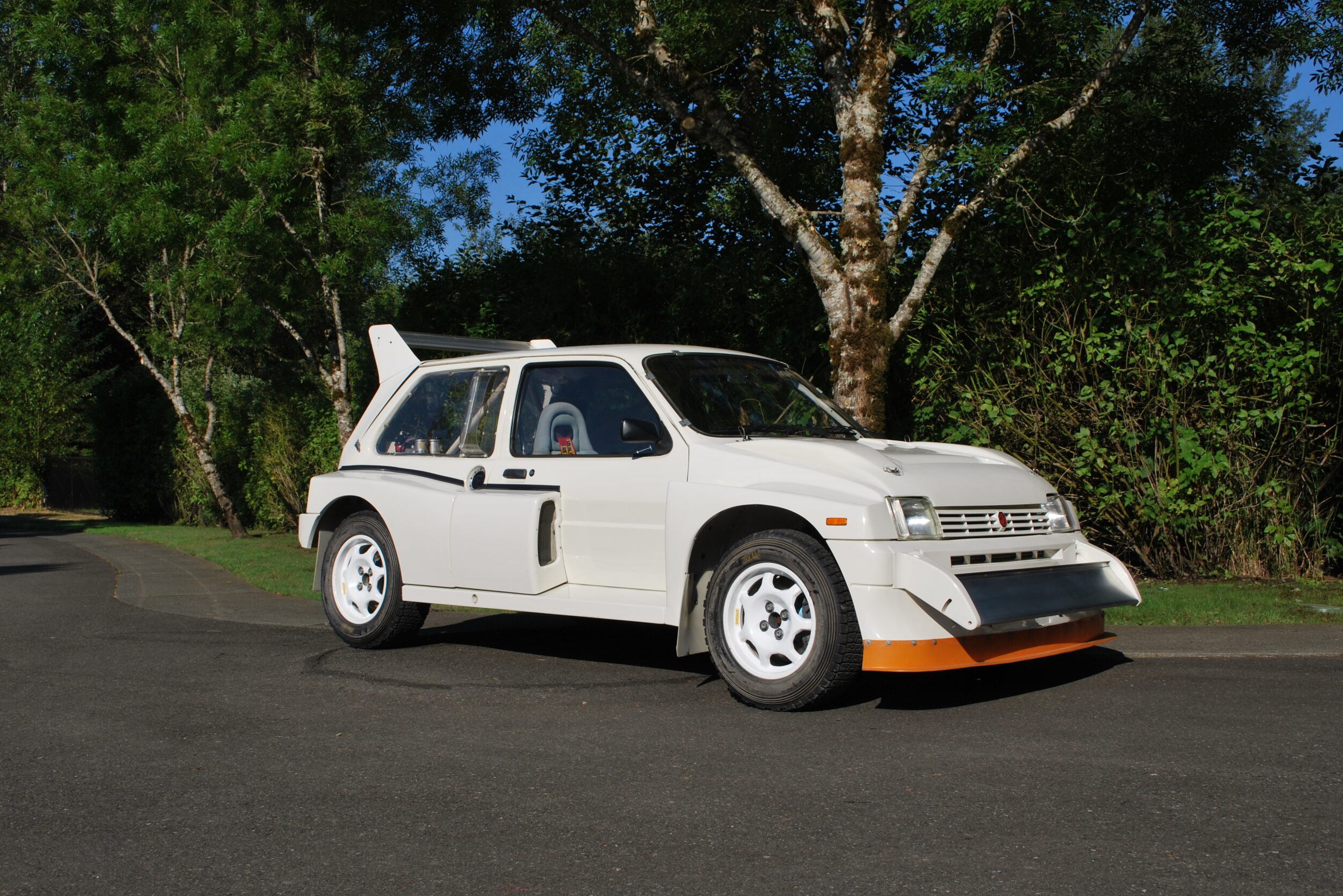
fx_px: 1380
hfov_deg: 51.9
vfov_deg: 35.9
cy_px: 460
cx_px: 680
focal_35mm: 37
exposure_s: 1/320
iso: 100
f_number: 9
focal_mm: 24
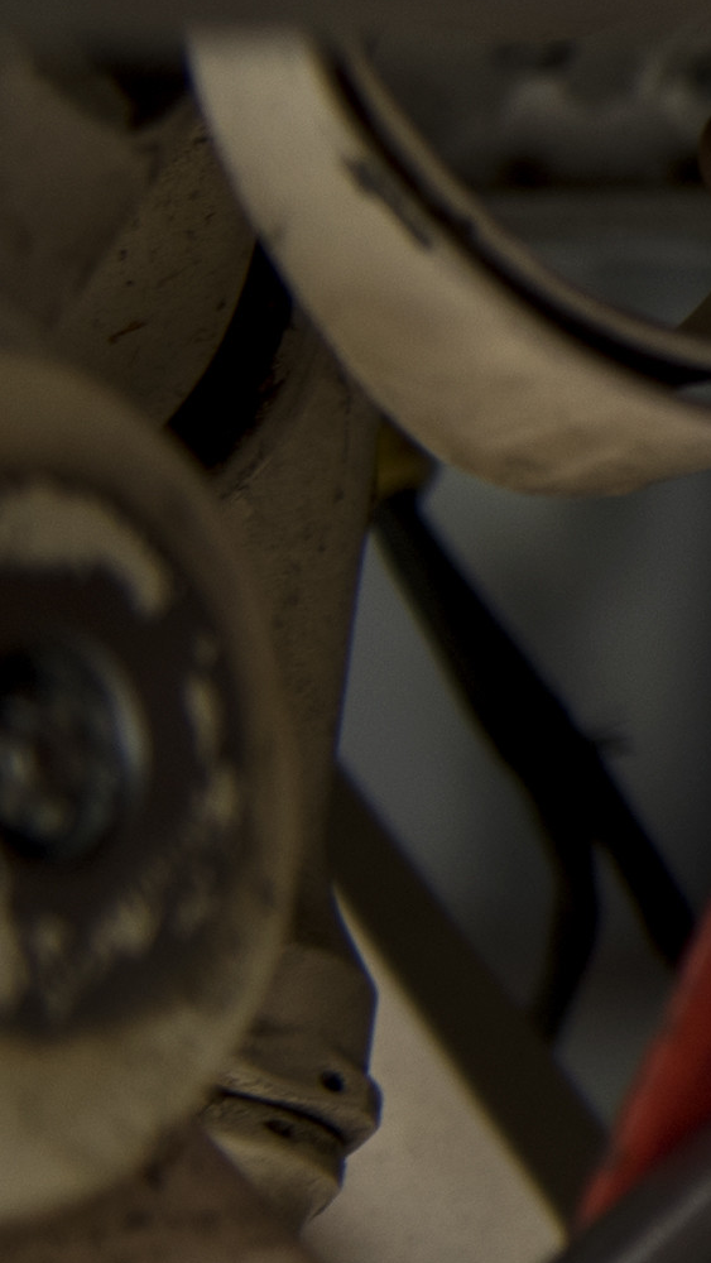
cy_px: -400
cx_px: 3940
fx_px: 9814
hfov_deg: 3.7
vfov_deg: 7.3
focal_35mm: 293
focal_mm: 38
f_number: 2.8
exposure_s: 1/160
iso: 100
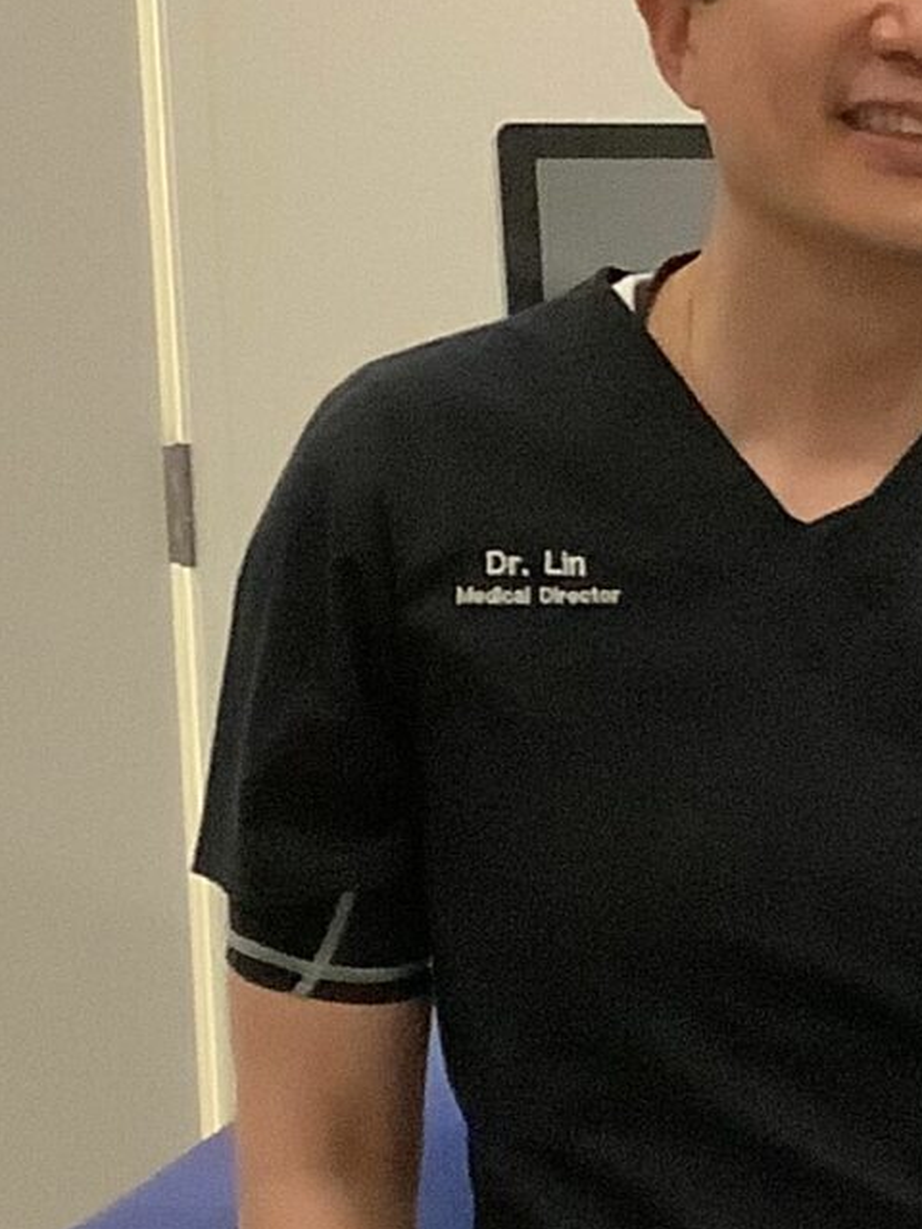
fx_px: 4404
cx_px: 1439
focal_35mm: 124
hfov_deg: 11.4
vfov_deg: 15.8
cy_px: 1024
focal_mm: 3.3
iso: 500
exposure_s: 1/30
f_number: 2.4
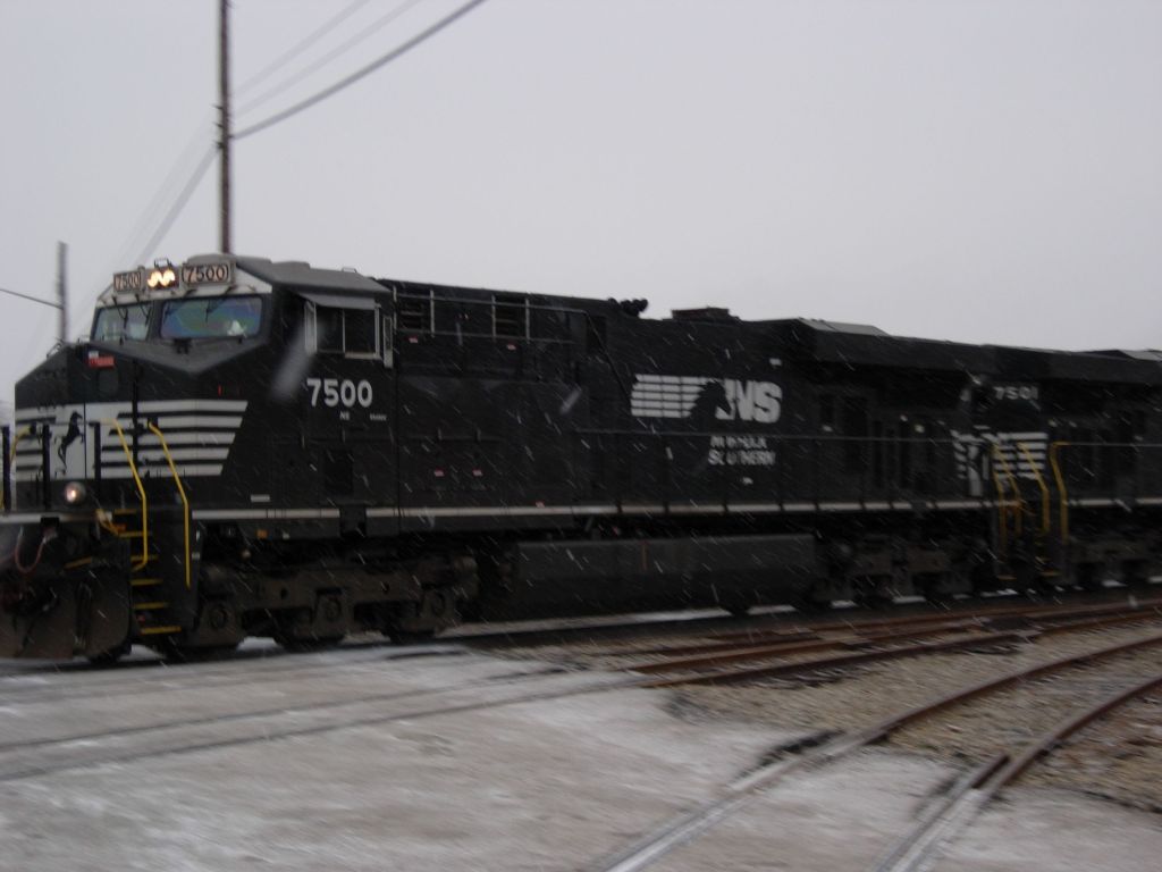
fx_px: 2753
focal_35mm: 82
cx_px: 581
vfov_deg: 18.0
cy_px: 436
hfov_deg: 23.8
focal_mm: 17
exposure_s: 1/104
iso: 64
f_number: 4
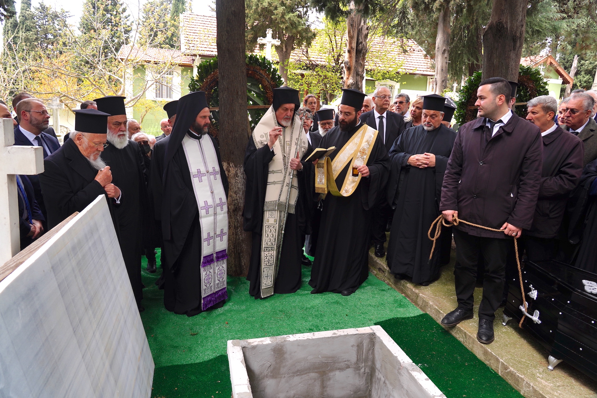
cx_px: 298
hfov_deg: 73.7
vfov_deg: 53.1
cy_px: 199
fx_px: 398
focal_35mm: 24
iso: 100
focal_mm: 24
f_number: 5.6
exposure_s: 1/60
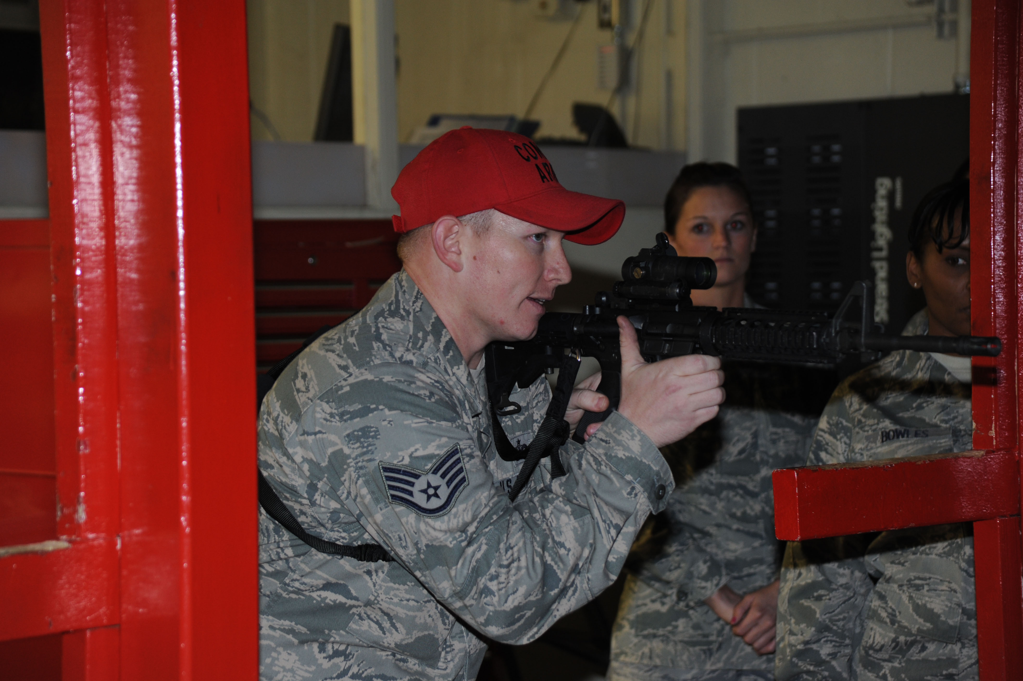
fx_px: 2897
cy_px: 340
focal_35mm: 102
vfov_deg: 13.4
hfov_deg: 20.0
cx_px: 512
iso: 800
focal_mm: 102
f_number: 7.1
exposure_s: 1/60
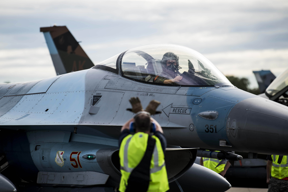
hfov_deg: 9.0
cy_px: 91
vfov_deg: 6.0
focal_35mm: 229
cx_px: 134
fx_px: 1832
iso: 100
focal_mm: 200
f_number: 3.2
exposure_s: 1/1000
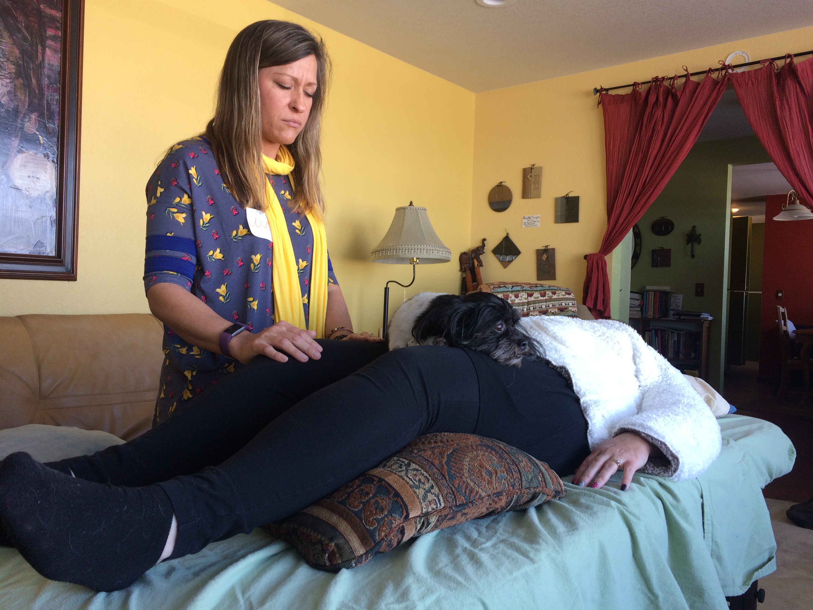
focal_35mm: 29
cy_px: 305
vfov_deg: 48.2
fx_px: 681
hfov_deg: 61.7
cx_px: 406
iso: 50
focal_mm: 4.15
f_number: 2.2
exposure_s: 1/60
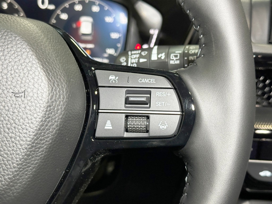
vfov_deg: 30.3
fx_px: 377
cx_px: 136
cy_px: 102
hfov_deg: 39.7
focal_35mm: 48
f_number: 1.78
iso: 400
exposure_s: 1/40
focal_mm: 6.86
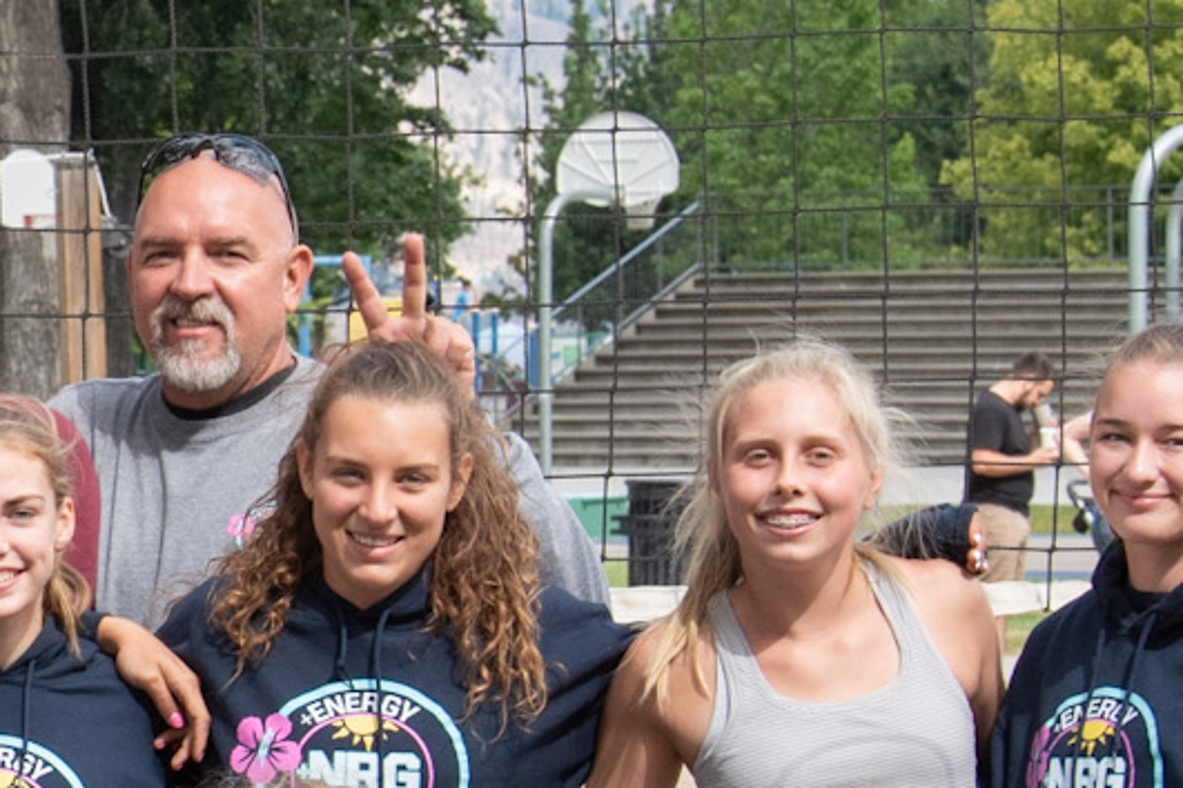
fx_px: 8872
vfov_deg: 5.1
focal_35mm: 270
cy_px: 918
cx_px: -417
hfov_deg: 7.5
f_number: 10
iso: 640
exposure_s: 1/400
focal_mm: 70
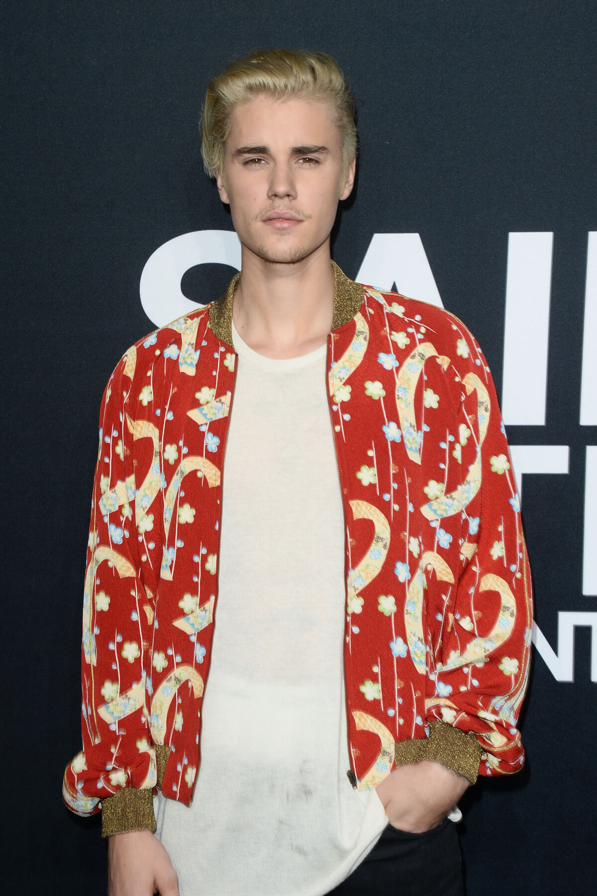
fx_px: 2487
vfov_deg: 20.4
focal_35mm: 100
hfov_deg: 13.7
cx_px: 298
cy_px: 448
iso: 800
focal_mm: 100
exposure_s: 1/200
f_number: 7.1
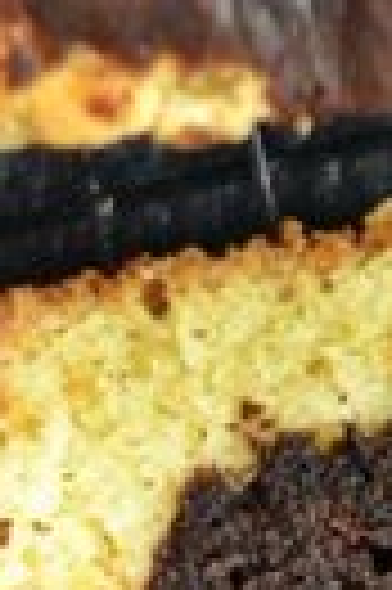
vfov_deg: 4.4
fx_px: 7746
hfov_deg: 2.9
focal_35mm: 473
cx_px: 658
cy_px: 200
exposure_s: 1/60
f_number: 1.8
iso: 2000
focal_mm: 50
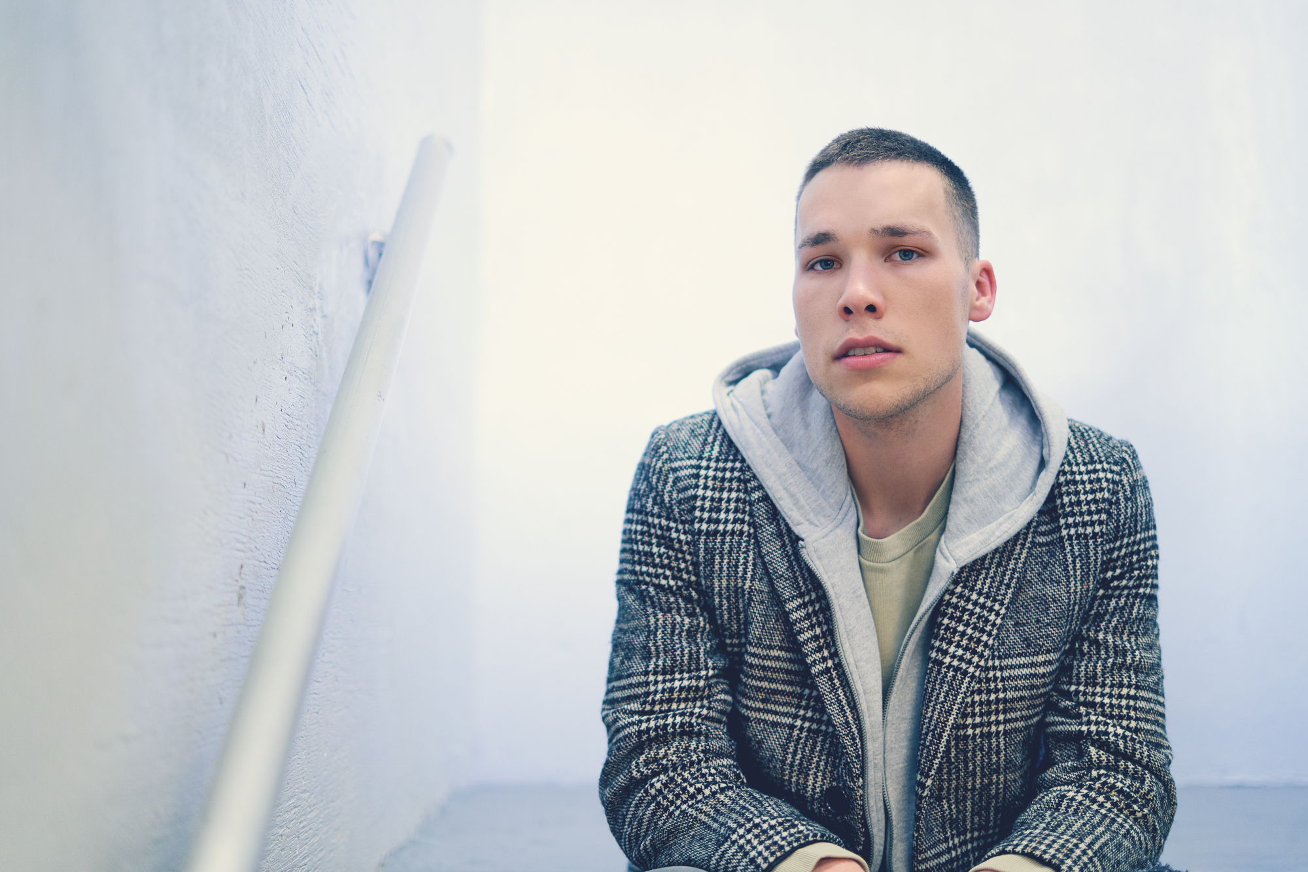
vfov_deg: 27.0
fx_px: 1816
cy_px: 436
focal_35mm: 50
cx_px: 654
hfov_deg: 39.6
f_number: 1.8
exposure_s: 1/125
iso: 800
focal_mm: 50
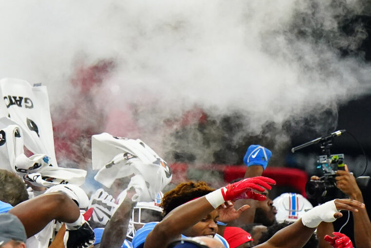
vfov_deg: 1.0
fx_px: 13850
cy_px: -11
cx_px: -234
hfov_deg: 1.5
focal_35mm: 1344
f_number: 4
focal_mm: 400
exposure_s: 1/1600
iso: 4000
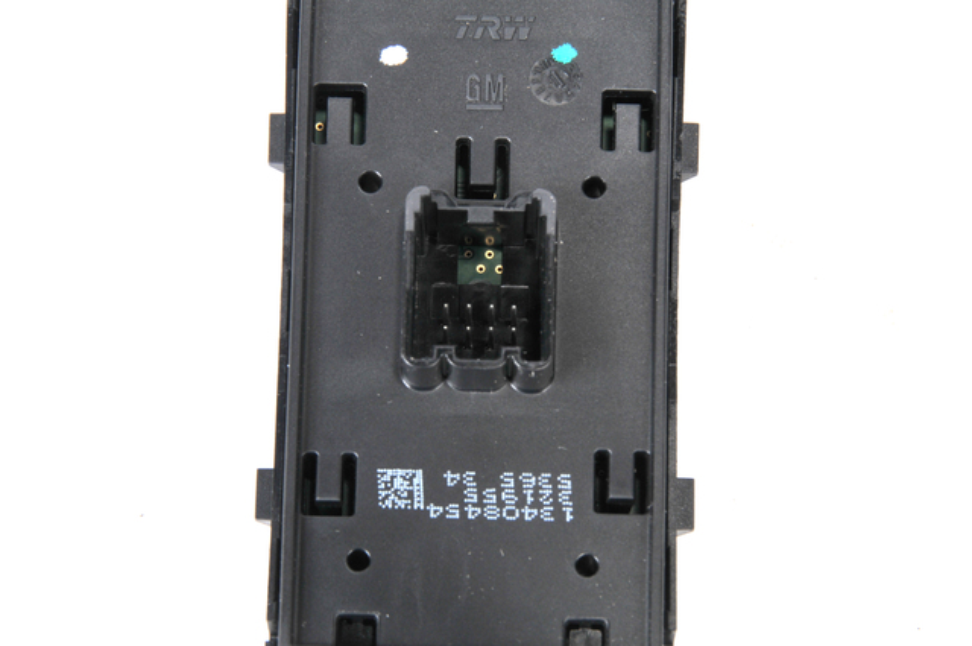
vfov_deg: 4.6
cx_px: 486
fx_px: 8090
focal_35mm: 300
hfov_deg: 6.9
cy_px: 323
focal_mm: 200
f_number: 22
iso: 160
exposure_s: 1/200
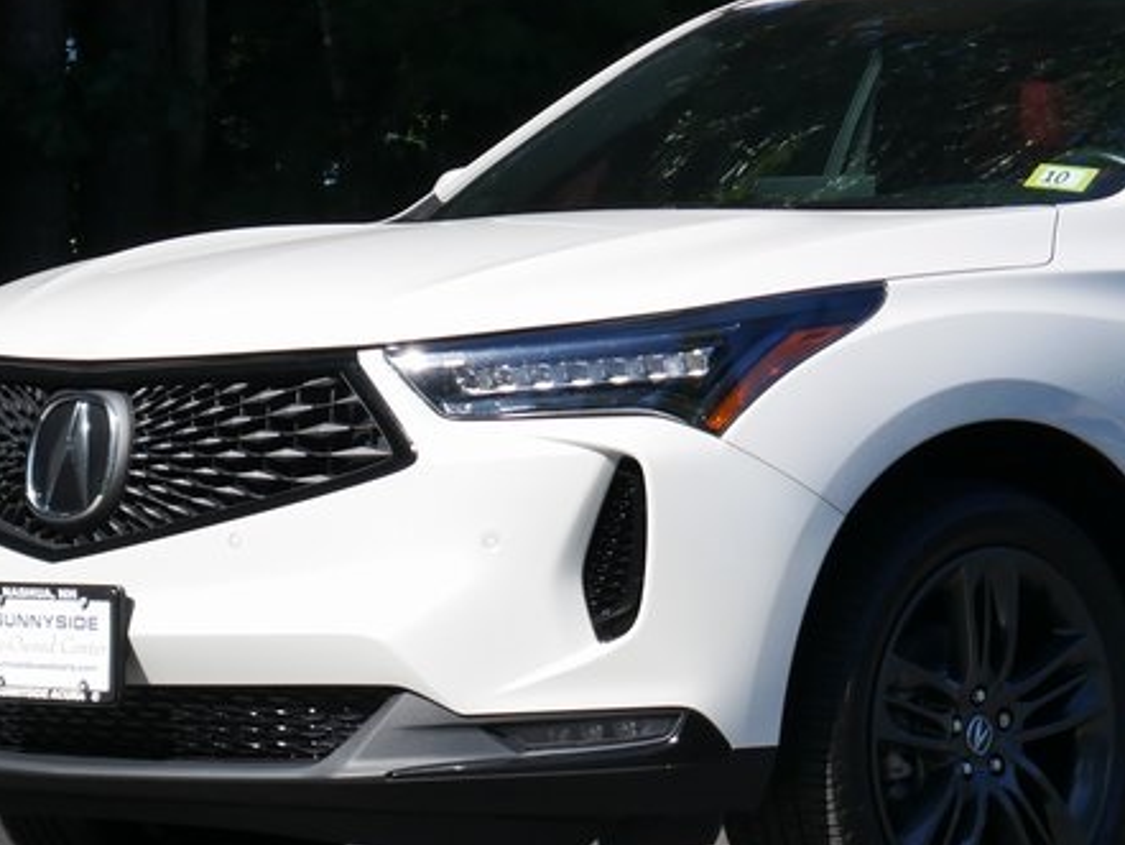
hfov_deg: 10.9
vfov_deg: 8.2
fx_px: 5884
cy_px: 581
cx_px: 964
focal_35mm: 181
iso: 200
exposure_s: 1/400
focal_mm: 39
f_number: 8
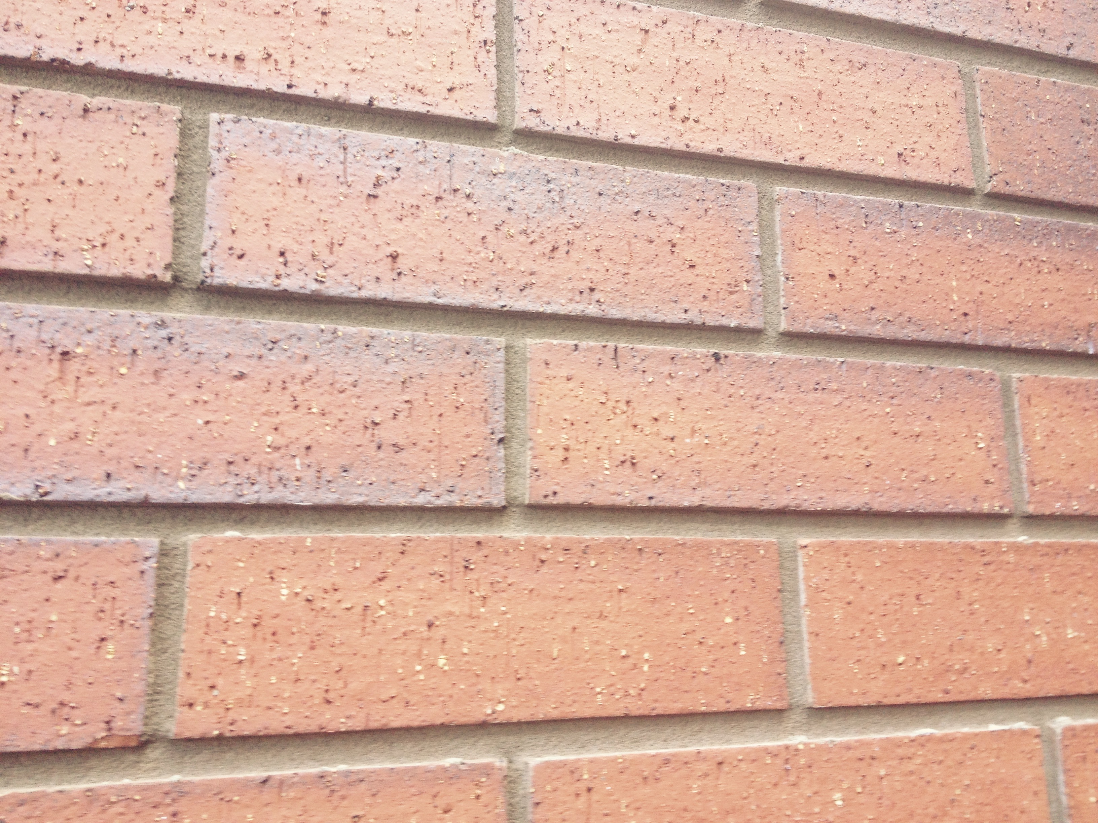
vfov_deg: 40.7
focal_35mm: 35
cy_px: 412
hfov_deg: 52.6
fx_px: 1110
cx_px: 549
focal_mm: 4.28
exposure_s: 1/60
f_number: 2.4
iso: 50
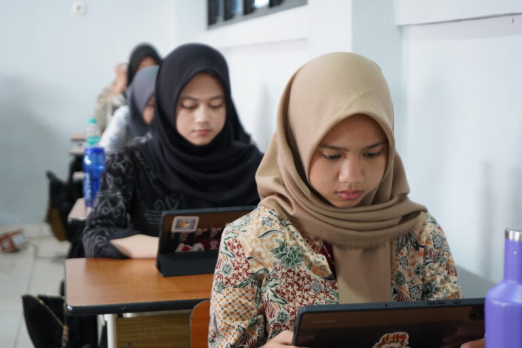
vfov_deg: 20.6
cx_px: 261
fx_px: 957
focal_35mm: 66
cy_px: 174
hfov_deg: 30.5
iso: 4000
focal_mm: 66
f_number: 5.6
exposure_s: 1/40
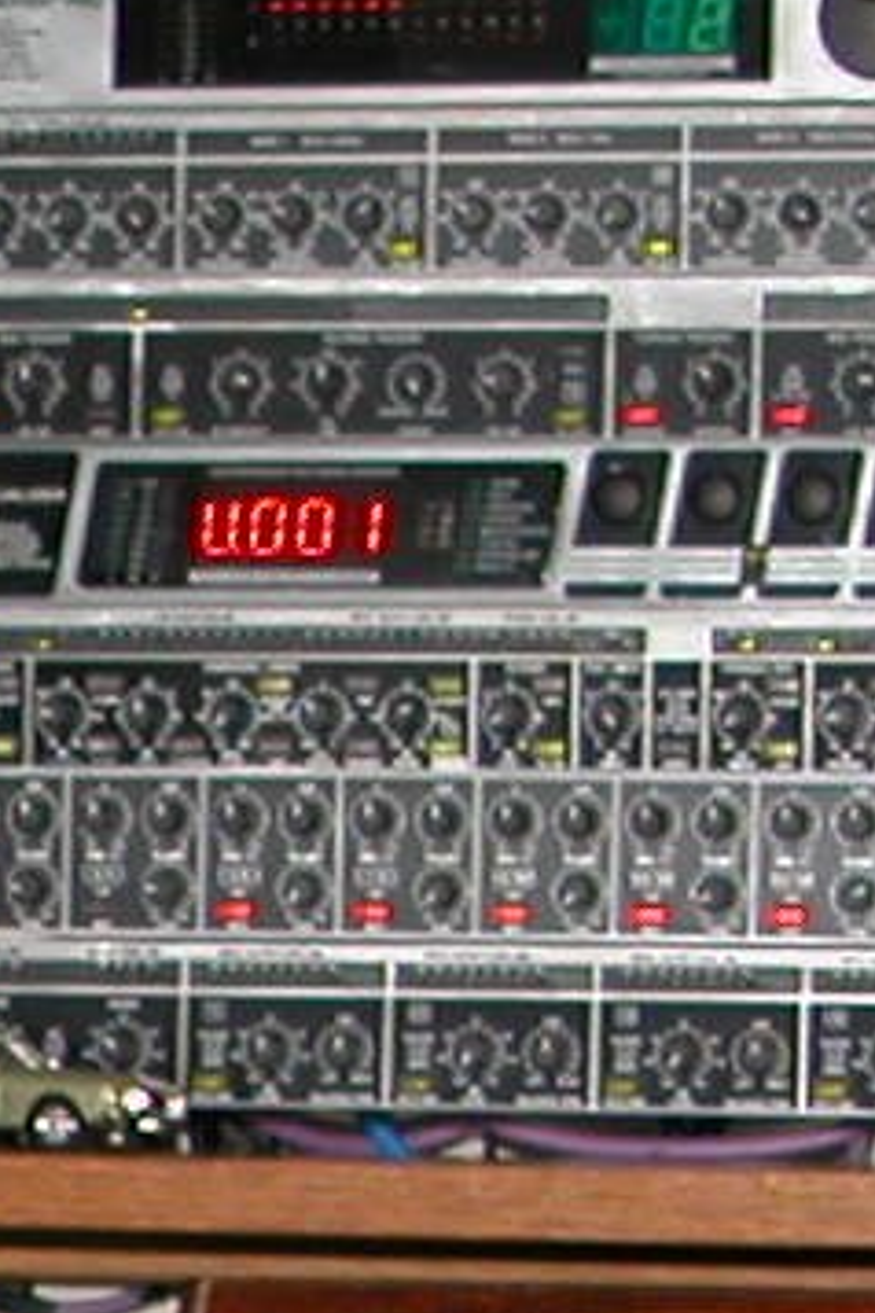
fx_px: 12504
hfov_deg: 3.8
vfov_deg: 5.9
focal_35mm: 343
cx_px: -2165
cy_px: 1901
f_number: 3
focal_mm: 11.6
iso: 100
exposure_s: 1/60
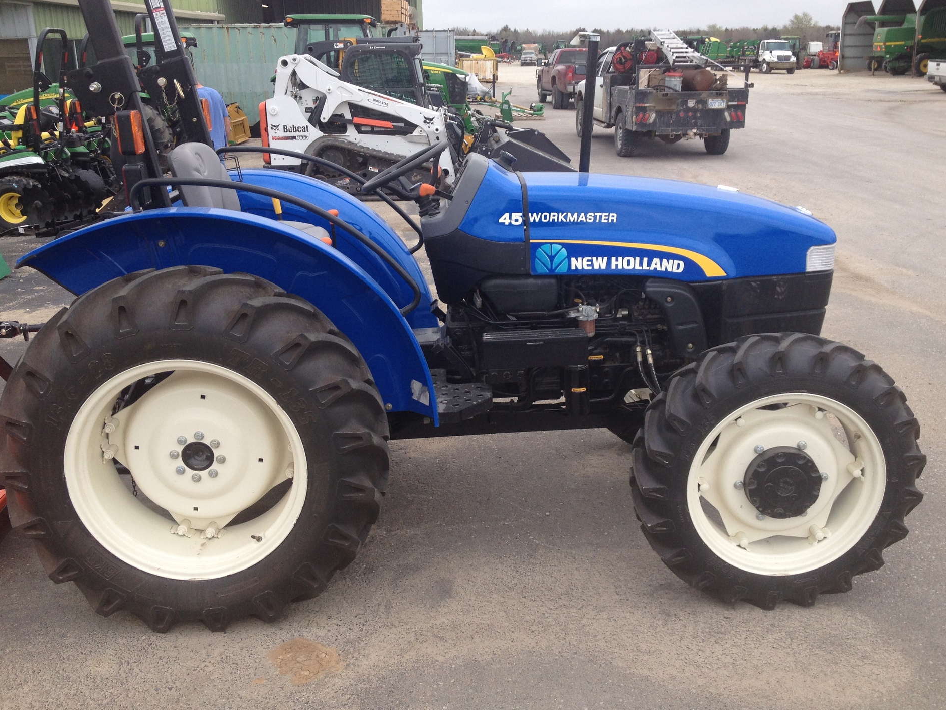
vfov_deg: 37.7
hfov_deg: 49.0
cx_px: 489
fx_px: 1039
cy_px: 337
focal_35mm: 38
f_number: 2.4
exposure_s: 1/476
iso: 50
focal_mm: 4.28
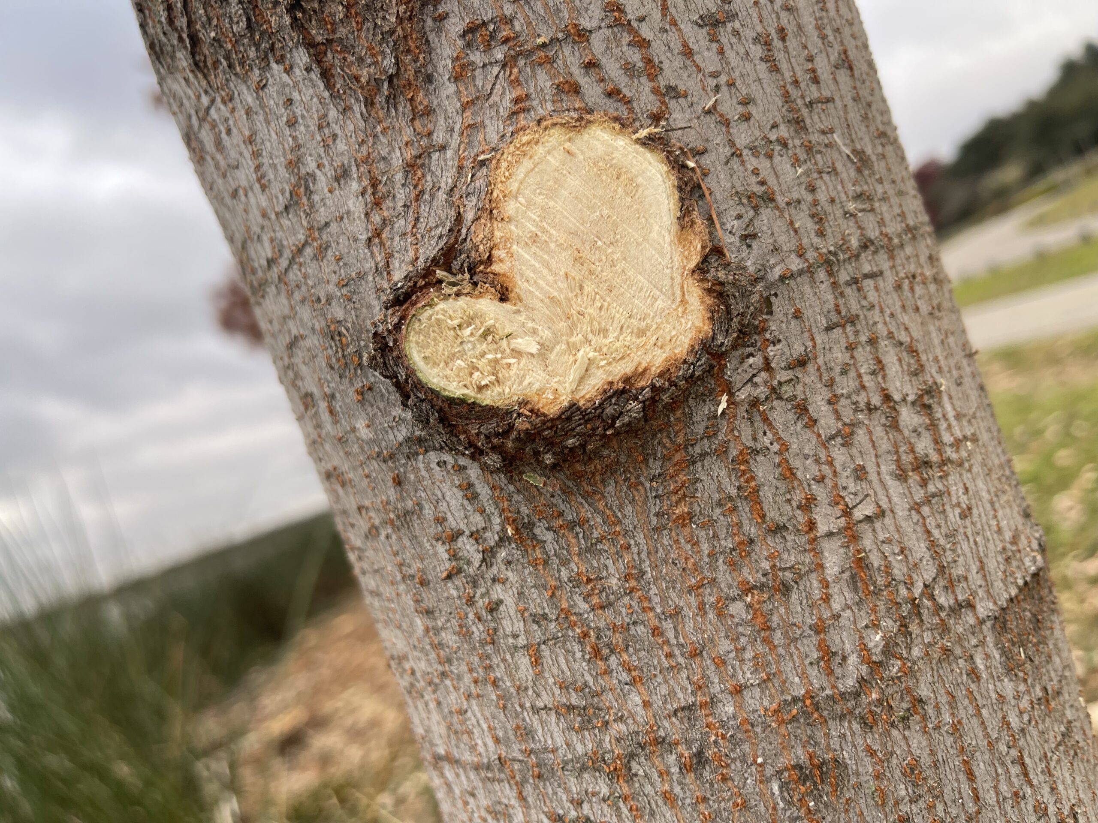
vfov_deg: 54.9
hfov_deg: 69.4
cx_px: 549
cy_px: 412
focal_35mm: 25
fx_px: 793
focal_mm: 5.1
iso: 32
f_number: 1.6
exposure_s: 1/240
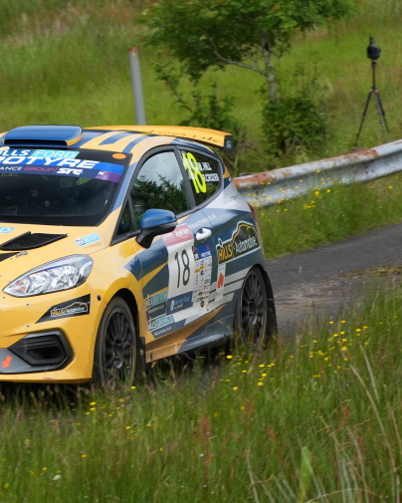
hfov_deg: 6.5
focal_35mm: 239
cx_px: 42
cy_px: 210
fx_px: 3554
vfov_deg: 8.1
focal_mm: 143
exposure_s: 1/500
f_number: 10
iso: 800
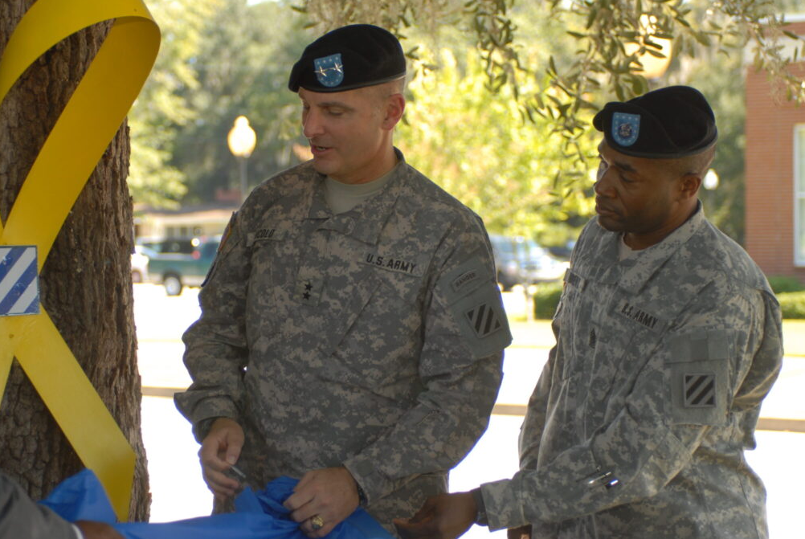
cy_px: 265
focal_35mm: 92
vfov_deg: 14.9
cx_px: 319
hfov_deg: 22.1
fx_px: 2060
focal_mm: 48
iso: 160
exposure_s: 1/250
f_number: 2.8
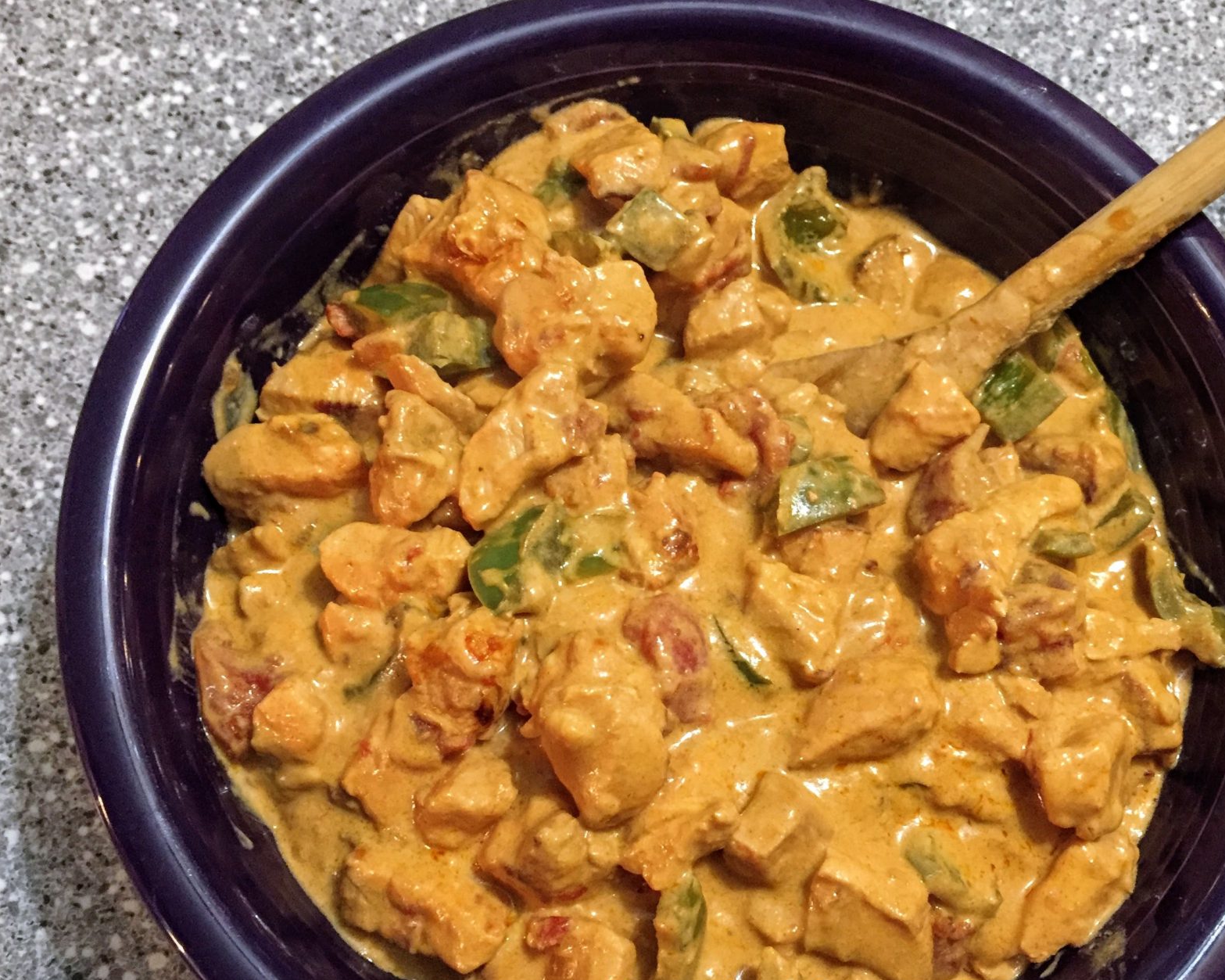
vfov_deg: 40.0
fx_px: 1341
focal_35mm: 37
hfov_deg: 48.8
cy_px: 575
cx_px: 724
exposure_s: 1/20
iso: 250
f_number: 2.2
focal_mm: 4.15
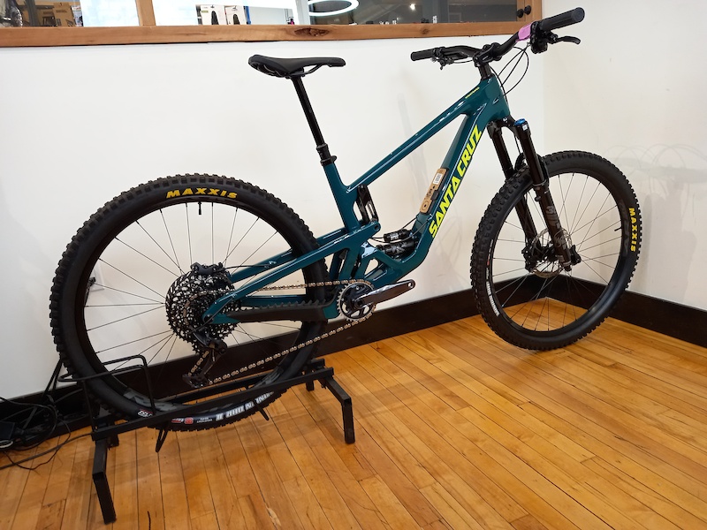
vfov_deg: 54.9
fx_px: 511
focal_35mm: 25
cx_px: 354
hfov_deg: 69.4
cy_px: 265
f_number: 2
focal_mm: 4.6
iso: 100
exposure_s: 1/30
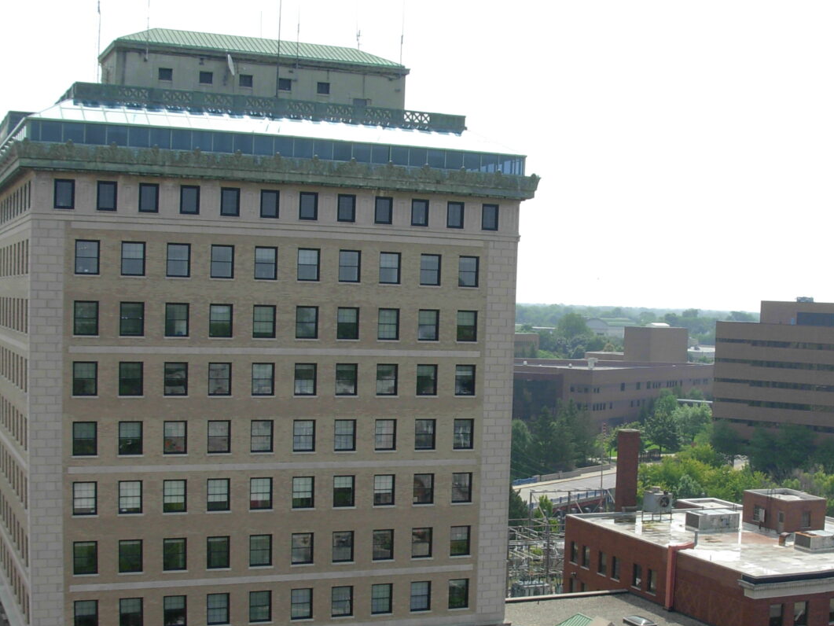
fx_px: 1325
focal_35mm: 55
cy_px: 426
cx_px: 515
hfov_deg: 34.8
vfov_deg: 26.4
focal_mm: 6.3
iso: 79
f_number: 4.9
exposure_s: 1/373
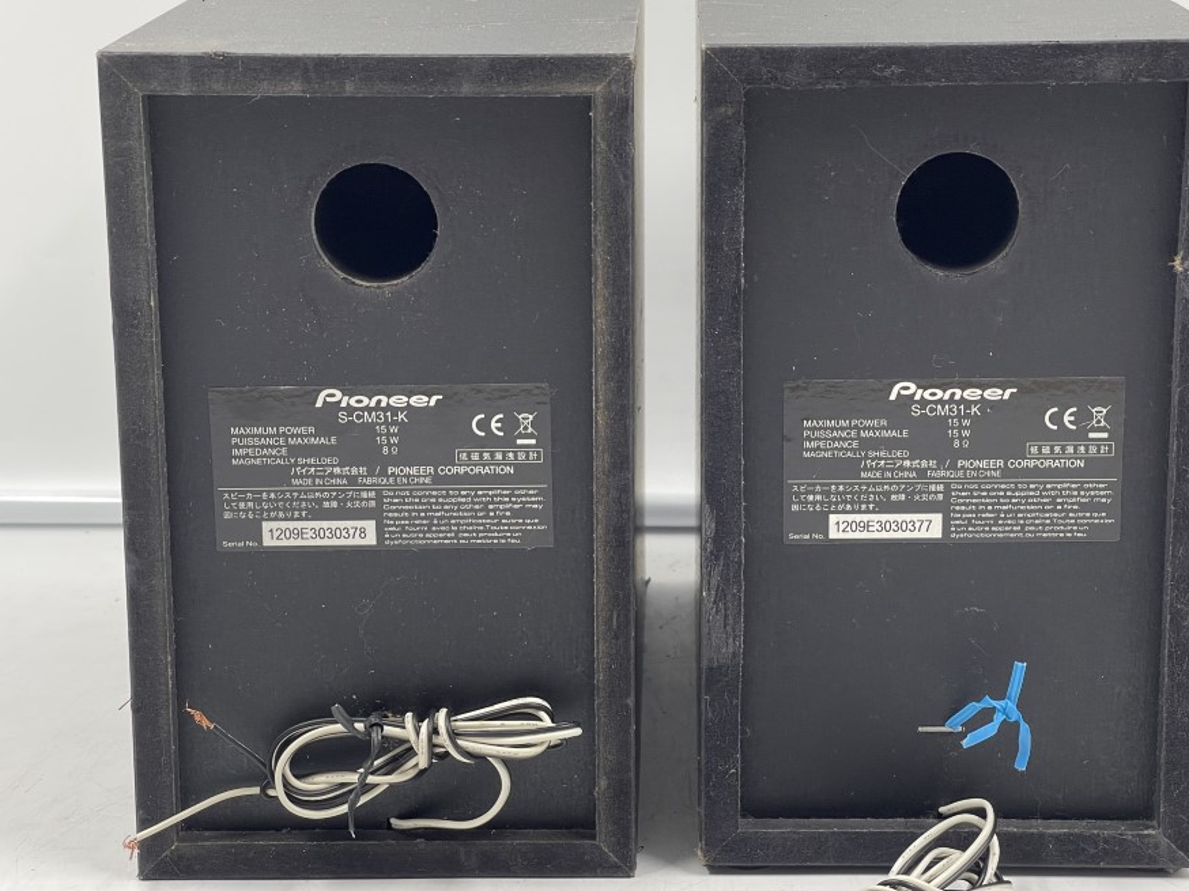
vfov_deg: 19.6
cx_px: 658
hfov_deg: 26.0
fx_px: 2575
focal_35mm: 75
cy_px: 403
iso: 64
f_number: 2.2
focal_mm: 7.5
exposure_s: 1/99
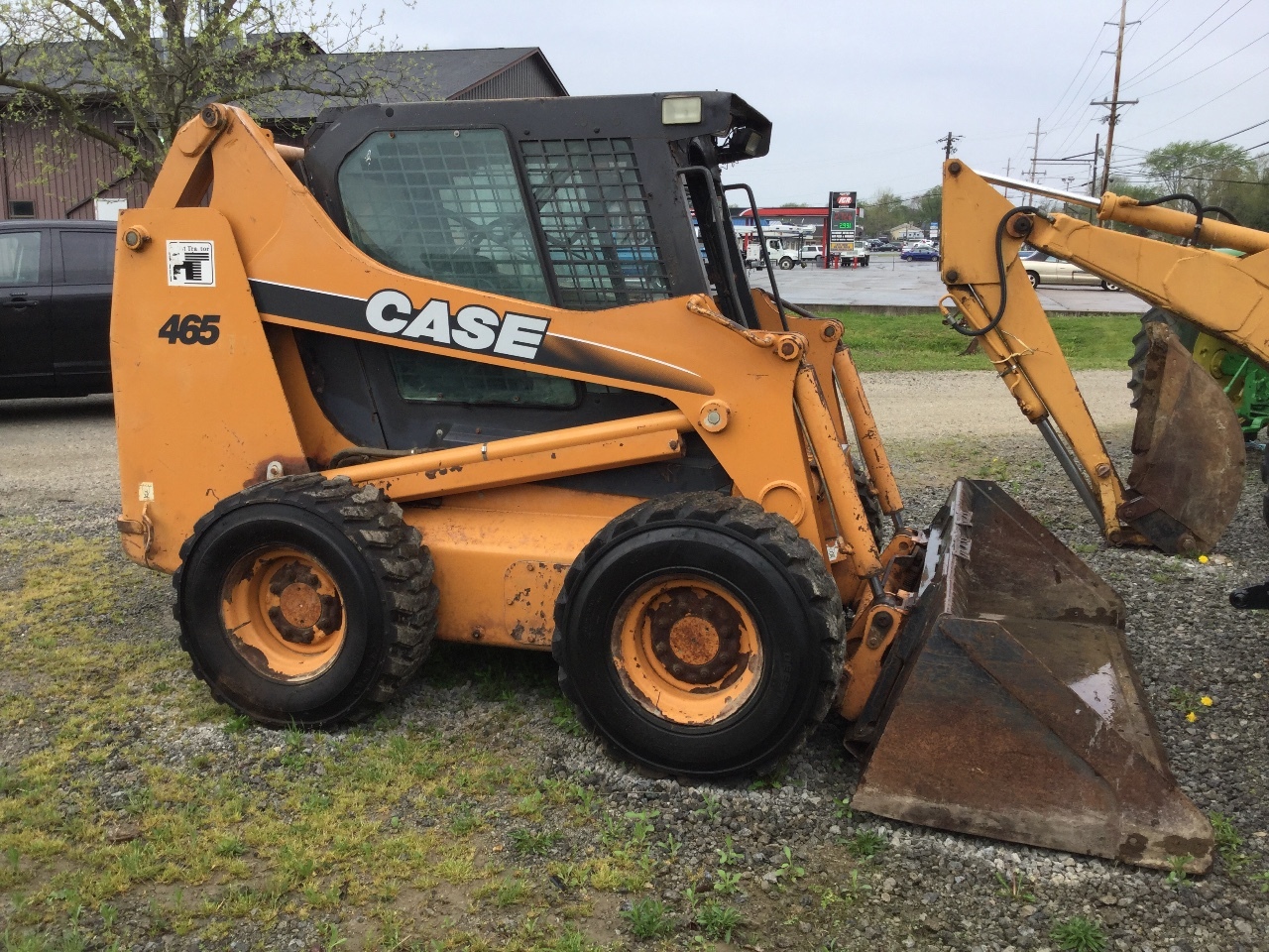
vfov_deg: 45.4
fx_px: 1136
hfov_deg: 58.4
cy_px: 476
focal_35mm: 31
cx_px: 634
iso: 25
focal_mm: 3.3
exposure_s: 1/485
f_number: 2.4
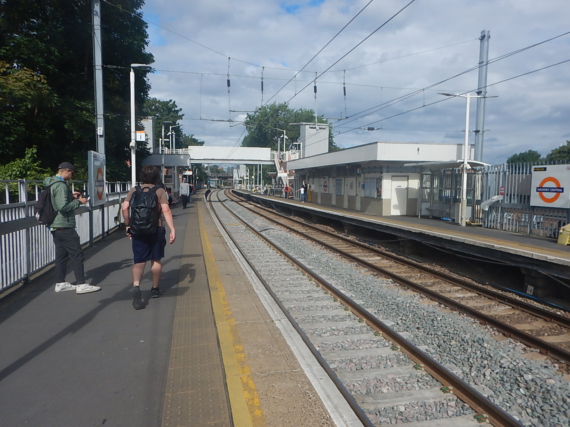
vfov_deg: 56.8
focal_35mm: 24
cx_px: 285
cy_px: 214
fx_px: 395
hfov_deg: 71.6
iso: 125
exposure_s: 1/1250
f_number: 4.1
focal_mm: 4.3
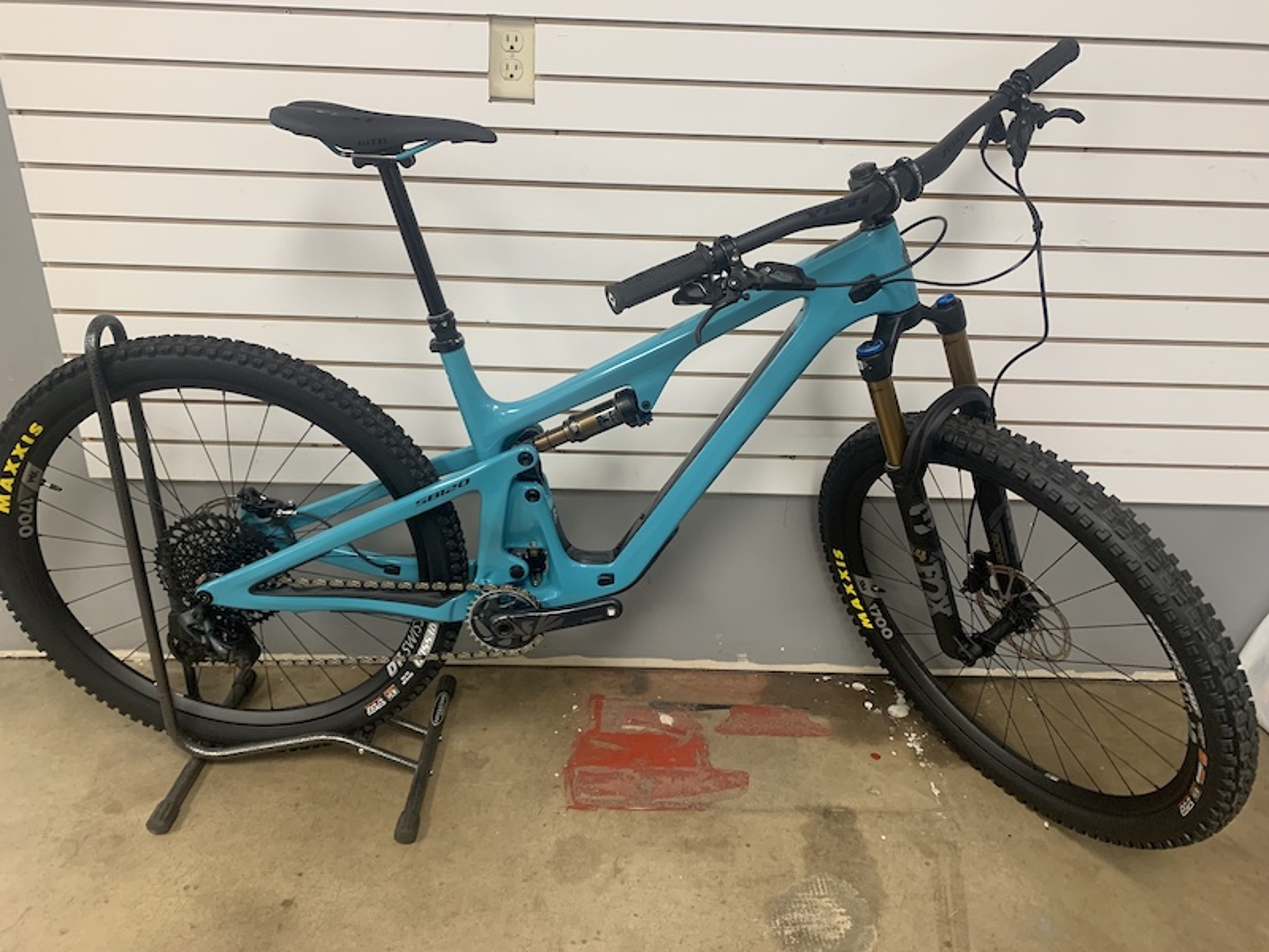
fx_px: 953
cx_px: 634
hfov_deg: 67.3
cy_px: 476
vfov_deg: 53.1
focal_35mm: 26
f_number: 1.8
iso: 125
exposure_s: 1/60
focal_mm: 4.25
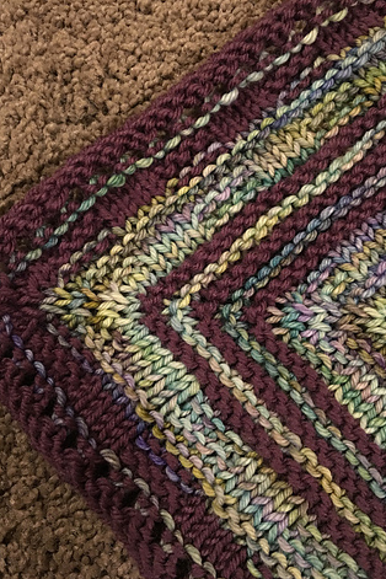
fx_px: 515
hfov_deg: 41.1
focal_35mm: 32
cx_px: 173
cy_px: 278
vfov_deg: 58.7
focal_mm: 4.15
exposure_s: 1/17
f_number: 2.2
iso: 400
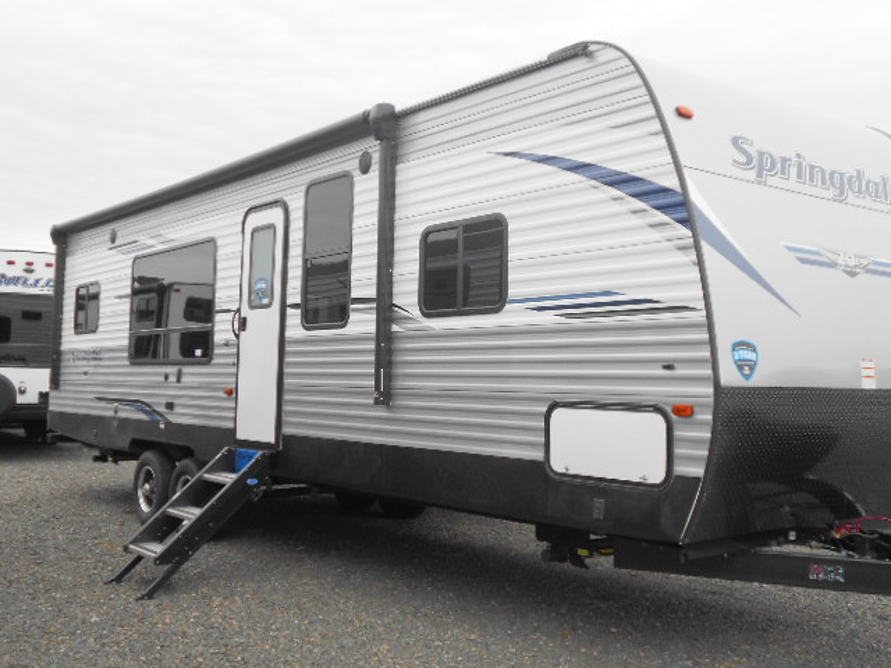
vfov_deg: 36.8
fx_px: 1004
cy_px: 334
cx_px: 446
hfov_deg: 47.9
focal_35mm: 39
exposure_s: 1/160
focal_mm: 6.7
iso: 80
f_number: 3.9
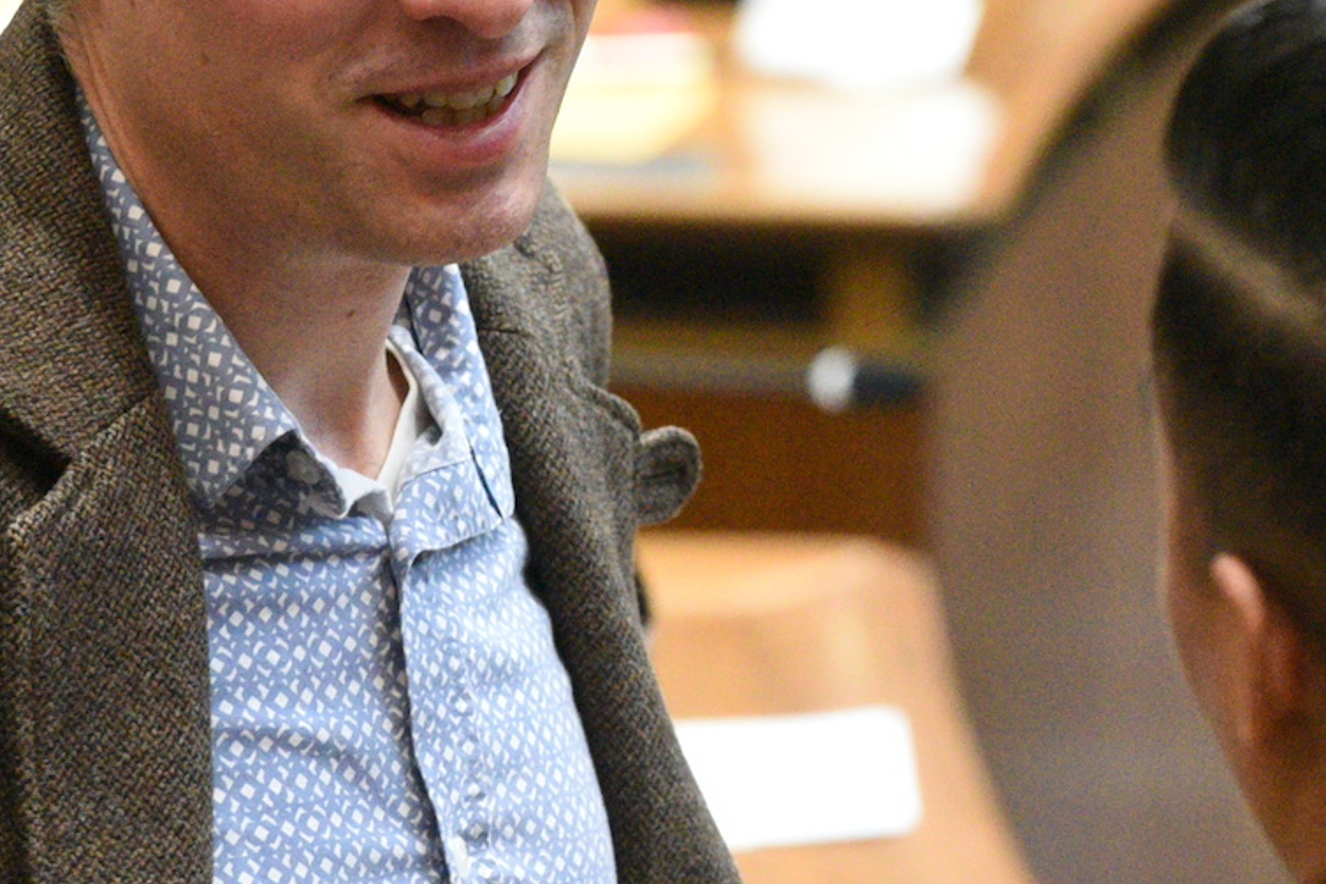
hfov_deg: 4.8
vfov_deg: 3.2
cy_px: 148
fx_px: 15951
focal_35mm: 433
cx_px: 644
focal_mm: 170
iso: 12800
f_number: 7.1
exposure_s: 1/100
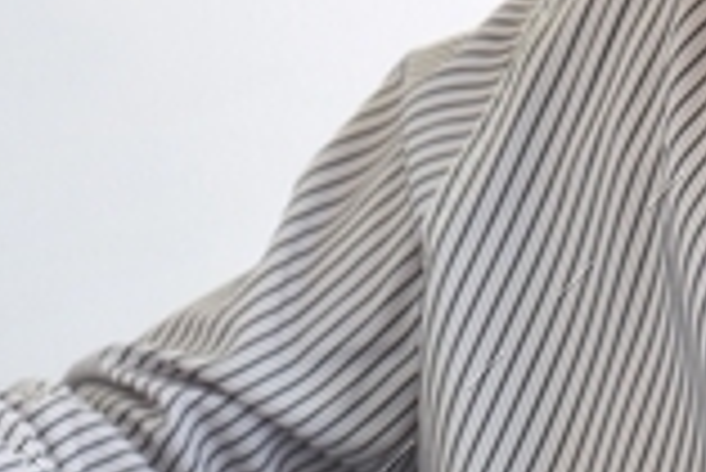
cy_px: 847
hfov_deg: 9.4
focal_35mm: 210
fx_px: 4122
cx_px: -481
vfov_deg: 6.4
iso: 200
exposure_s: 1/100
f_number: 3.6
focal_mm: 37.4
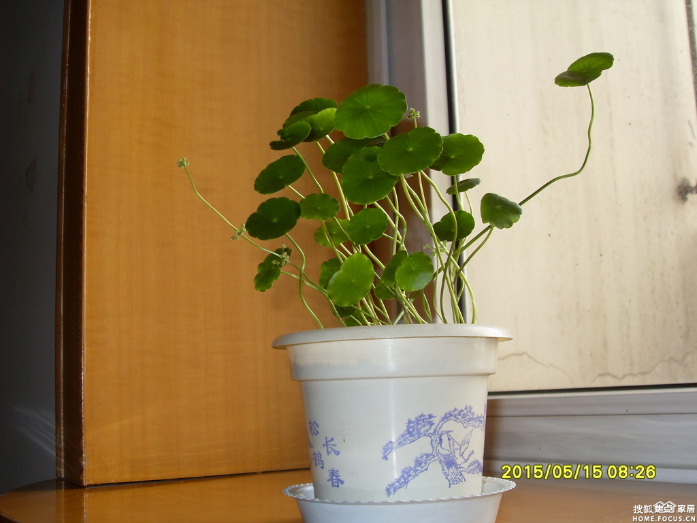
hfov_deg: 43.9
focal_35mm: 43
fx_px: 866
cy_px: 262
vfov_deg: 33.6
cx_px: 348
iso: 100
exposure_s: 1/45
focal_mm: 7.1
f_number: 3.1
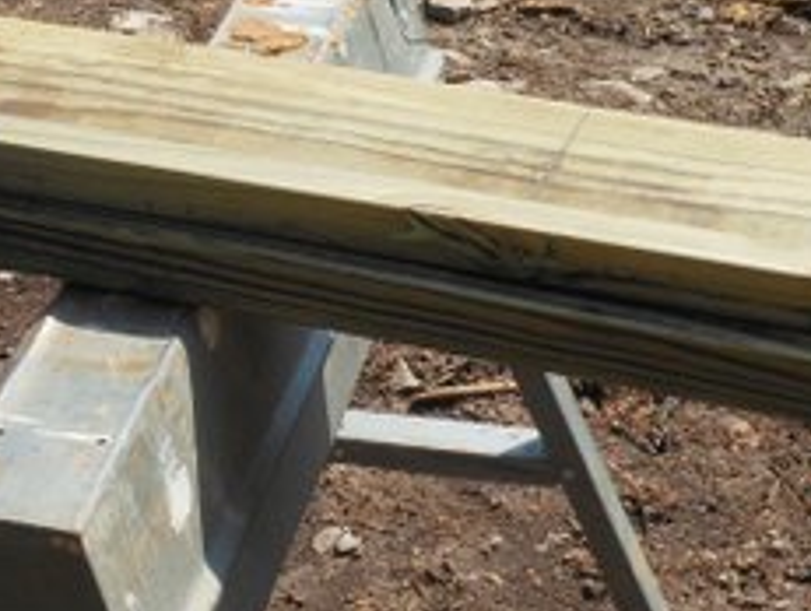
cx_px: 197
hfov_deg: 18.2
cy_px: 114
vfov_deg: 13.8
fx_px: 2511
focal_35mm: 107
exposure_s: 1/400
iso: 80
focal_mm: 8.1
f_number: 4.6
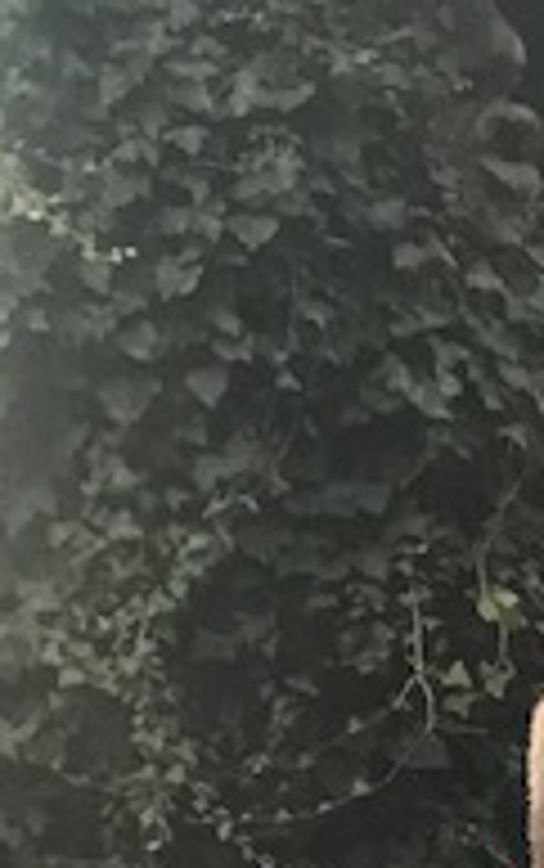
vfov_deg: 9.5
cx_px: 1398
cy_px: 2082
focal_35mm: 197
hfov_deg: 6.3
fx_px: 4663
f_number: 1.8
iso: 32
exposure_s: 1/100
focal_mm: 3.99
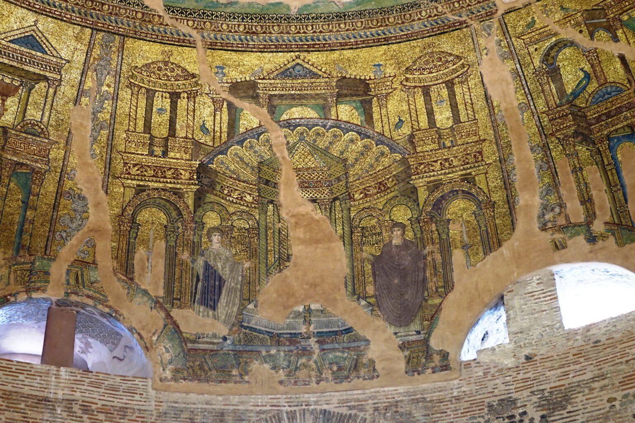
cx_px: 318
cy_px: 212
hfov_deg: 25.1
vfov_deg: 16.9
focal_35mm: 81
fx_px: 1429
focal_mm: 29.84
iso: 800
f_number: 2.8
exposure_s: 1/40
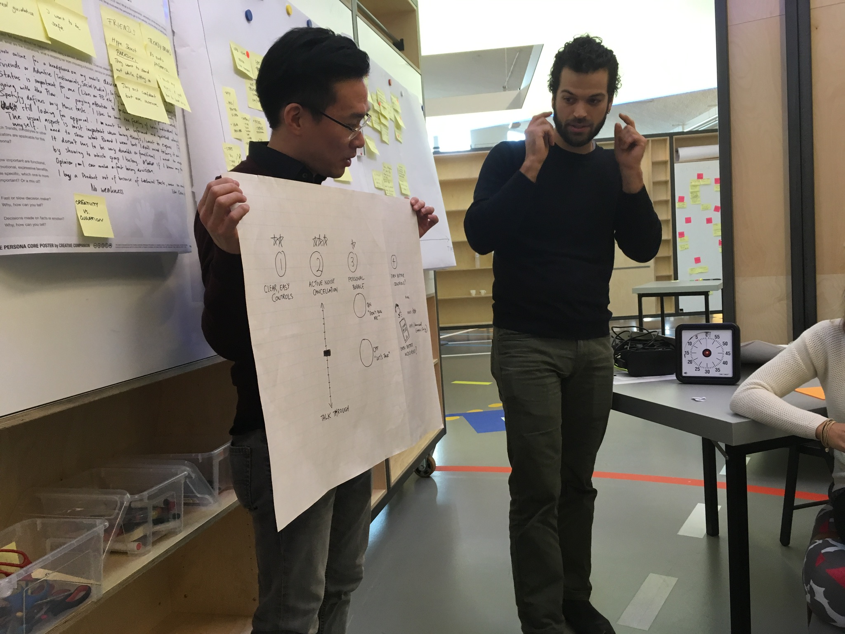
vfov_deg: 48.2
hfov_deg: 61.7
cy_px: 317
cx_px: 422
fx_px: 708
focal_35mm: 29
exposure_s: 1/33
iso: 64
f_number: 2.2
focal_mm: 4.15
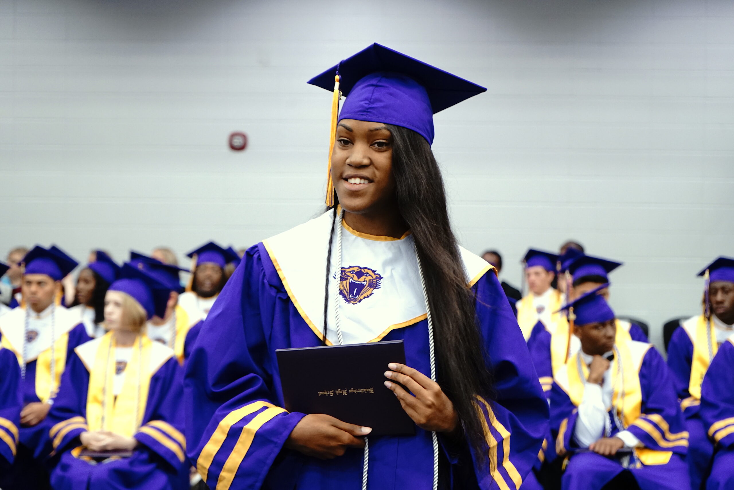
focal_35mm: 70
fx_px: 1427
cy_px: 245
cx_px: 367
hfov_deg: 28.8
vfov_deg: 19.5
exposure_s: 1/80
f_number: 5.6
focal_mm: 70
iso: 2000
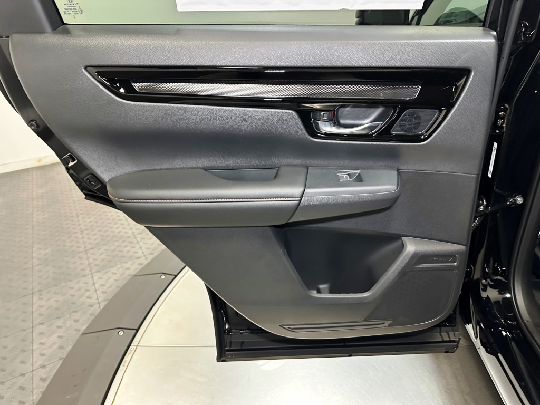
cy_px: 202
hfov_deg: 71.6
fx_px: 374
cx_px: 270
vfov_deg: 56.8
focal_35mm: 24
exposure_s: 1/40
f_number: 1.78
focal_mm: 6.86
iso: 640
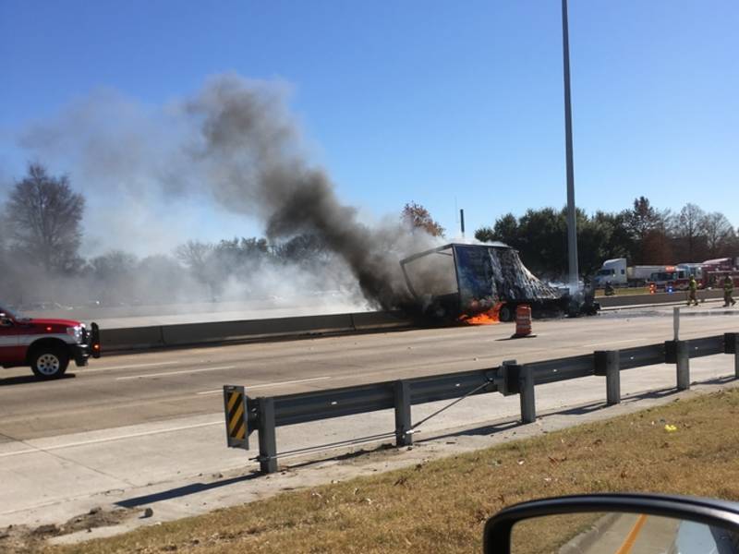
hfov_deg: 61.7
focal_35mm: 29
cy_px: 277
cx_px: 370
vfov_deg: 48.2
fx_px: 619
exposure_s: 1/2024
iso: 25
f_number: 2.2
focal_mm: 4.15
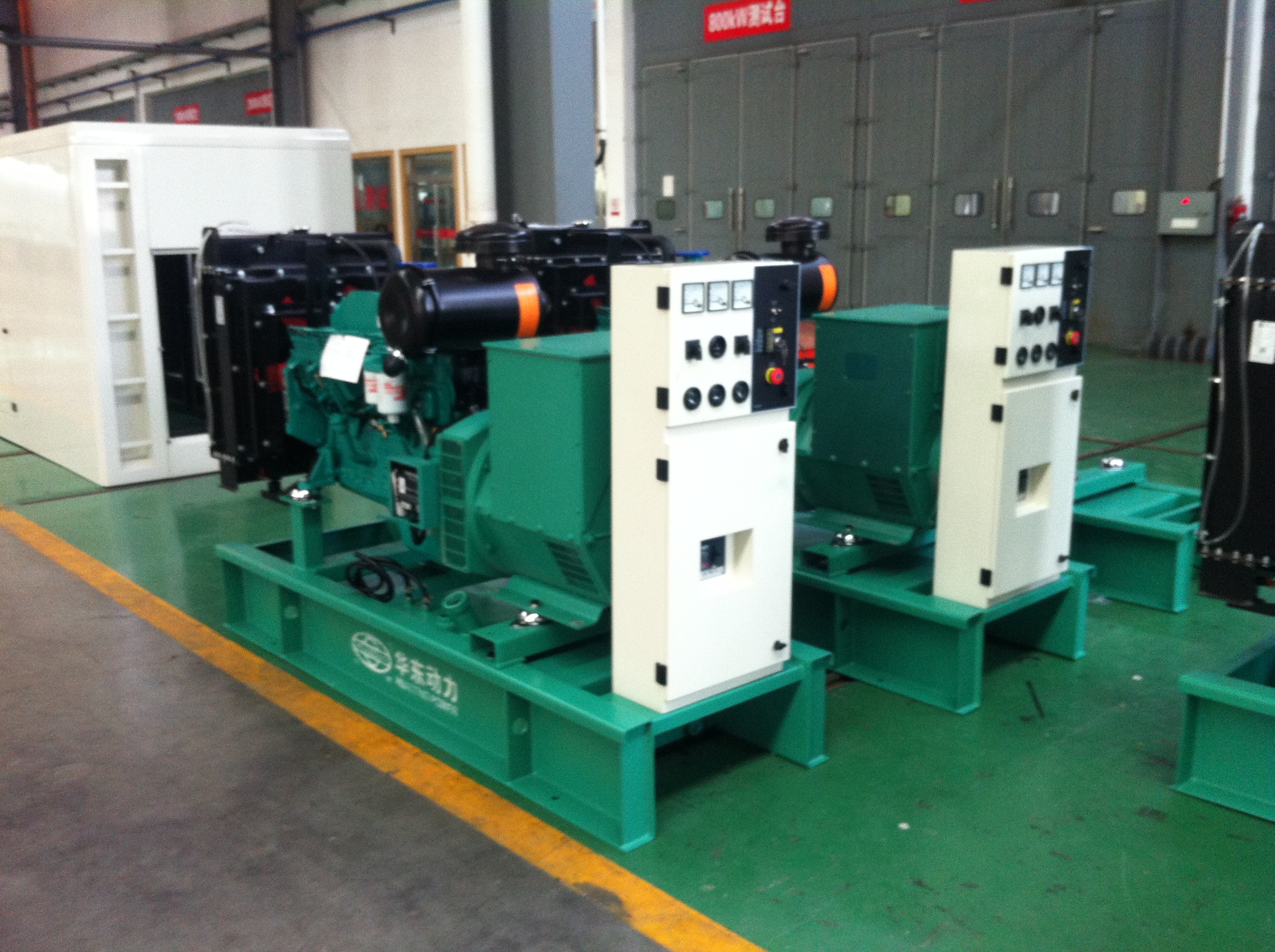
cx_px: 638
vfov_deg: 40.6
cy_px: 476
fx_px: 1287
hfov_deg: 52.7
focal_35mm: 35
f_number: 2.8
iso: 160
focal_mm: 3.85
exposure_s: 1/15
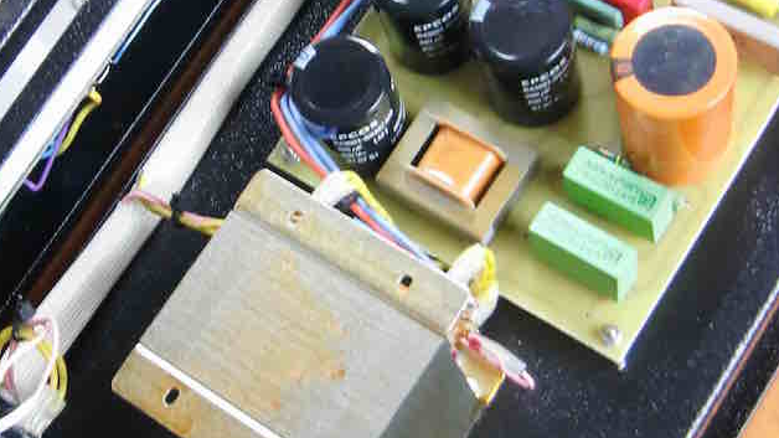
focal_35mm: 75
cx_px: 265
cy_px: 78
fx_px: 1549
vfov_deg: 16.0
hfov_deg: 28.1
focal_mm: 7.1
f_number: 3.8
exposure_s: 1/10
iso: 400
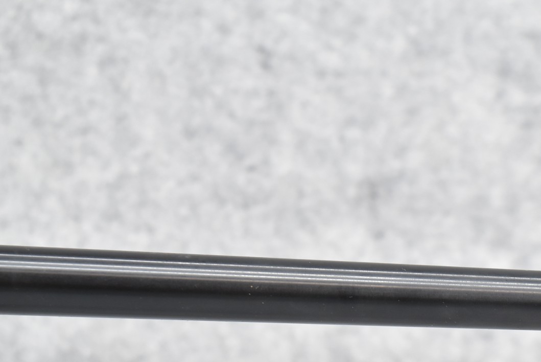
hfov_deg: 25.6
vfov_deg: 17.2
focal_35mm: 79
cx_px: 360
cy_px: 301
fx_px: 1186
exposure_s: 1/80
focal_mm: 31
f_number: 7.1
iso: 640
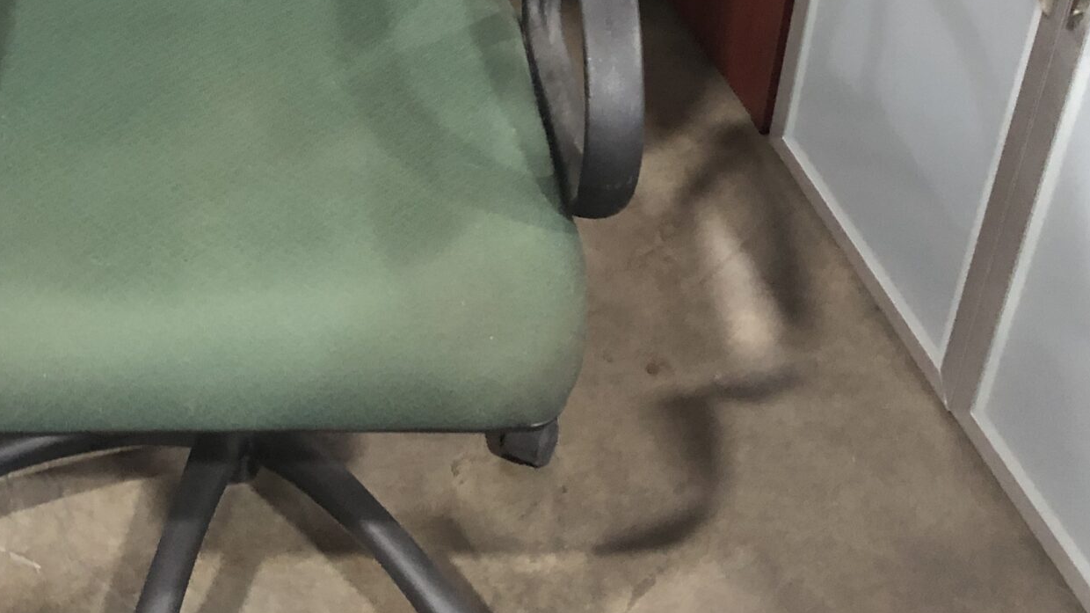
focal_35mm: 63
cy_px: -55
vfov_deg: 18.4
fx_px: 1821
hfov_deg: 32.1
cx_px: 161
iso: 100
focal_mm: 4
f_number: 1.8
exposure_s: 1/4
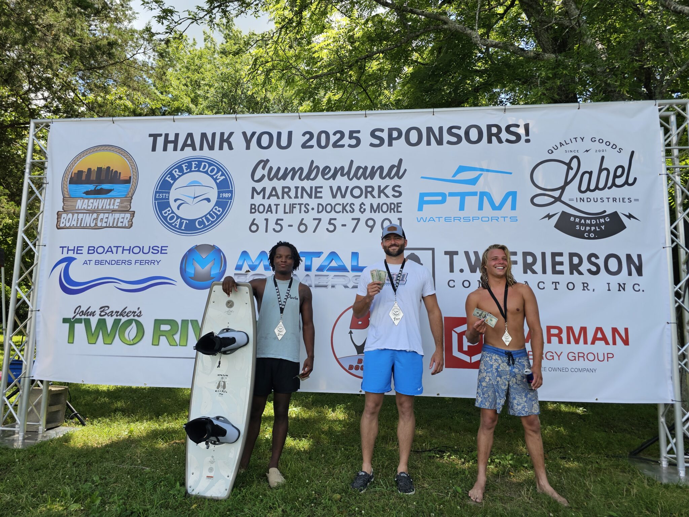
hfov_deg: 73.9
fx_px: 458
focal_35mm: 23
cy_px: 258
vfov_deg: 58.9
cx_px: 344
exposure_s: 1/380
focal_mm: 6.3
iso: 20
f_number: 1.7
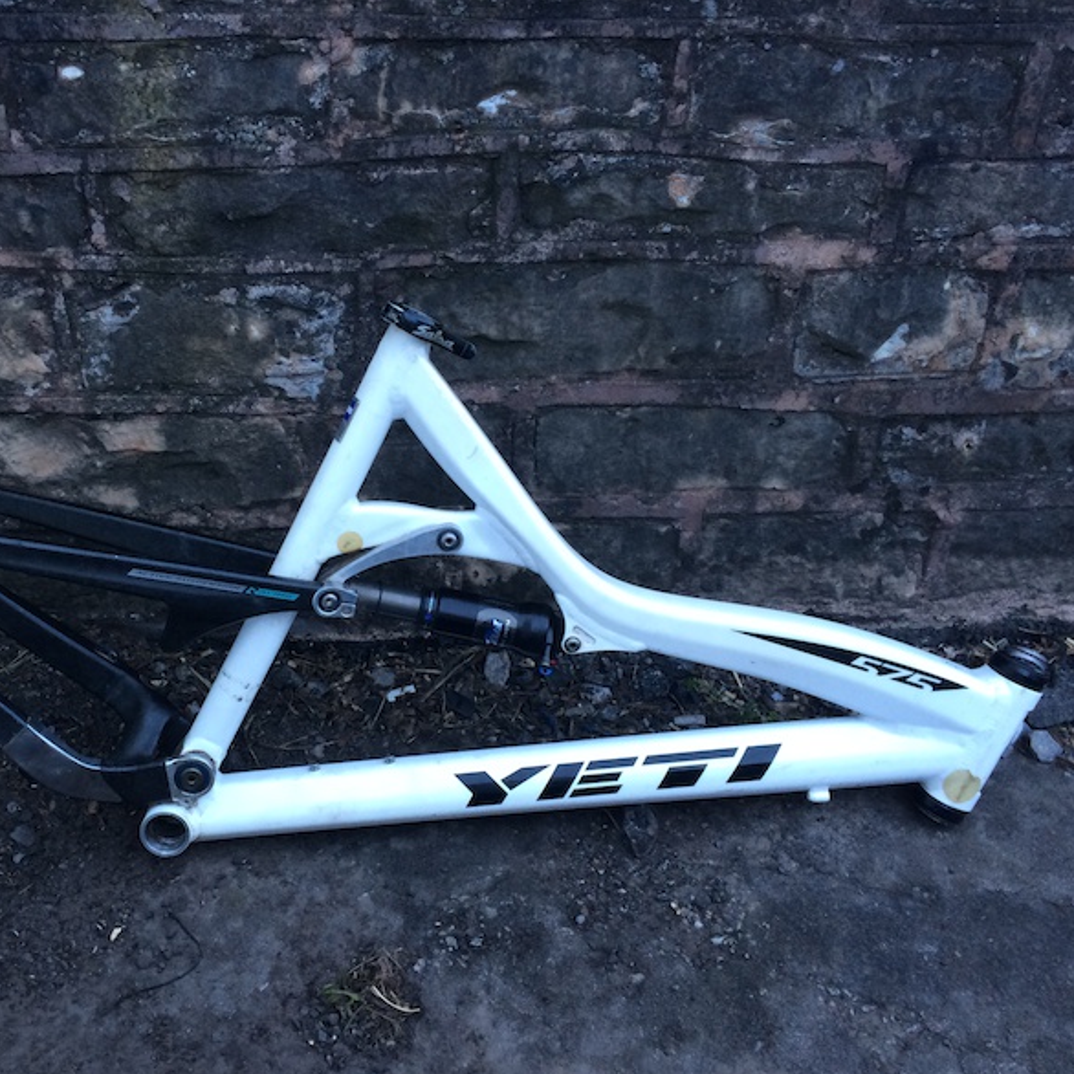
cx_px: 400
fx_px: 1229
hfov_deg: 46.8
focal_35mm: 35
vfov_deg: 47.2
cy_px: 548
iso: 100
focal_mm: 4.15
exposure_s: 1/30
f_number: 2.2
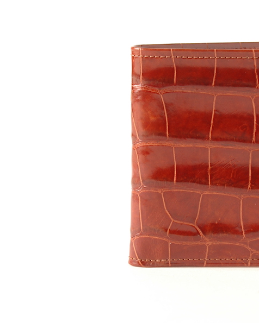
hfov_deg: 10.3
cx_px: 243
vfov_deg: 12.9
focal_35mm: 149
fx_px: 1428
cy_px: 161
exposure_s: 1/80
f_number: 14
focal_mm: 70
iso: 200
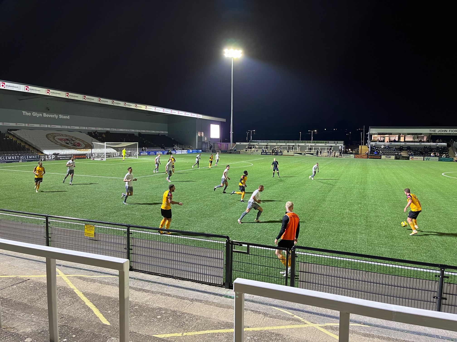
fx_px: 343
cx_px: 228
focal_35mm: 26
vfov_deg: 53.1
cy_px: 171
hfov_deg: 67.3
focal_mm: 5.1
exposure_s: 1/60
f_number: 1.6
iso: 250
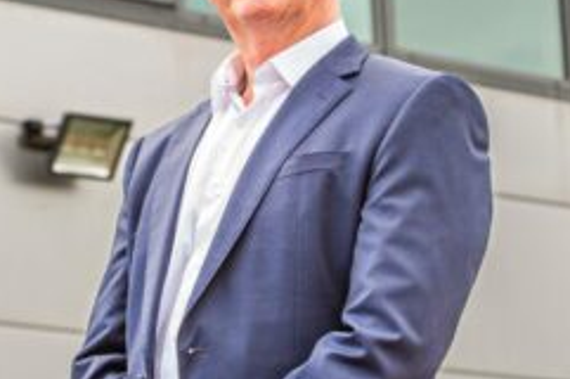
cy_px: 41
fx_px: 3526
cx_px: 218
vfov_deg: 6.1
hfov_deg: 9.2
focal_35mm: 223
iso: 400
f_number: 8
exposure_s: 1/320
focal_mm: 70
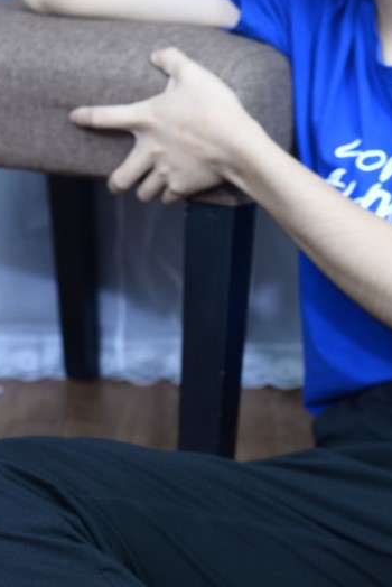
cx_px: 273
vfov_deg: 24.2
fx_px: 1305
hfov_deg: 17.0
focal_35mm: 80
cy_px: 595
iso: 640
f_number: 5.6
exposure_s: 1/25
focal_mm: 35
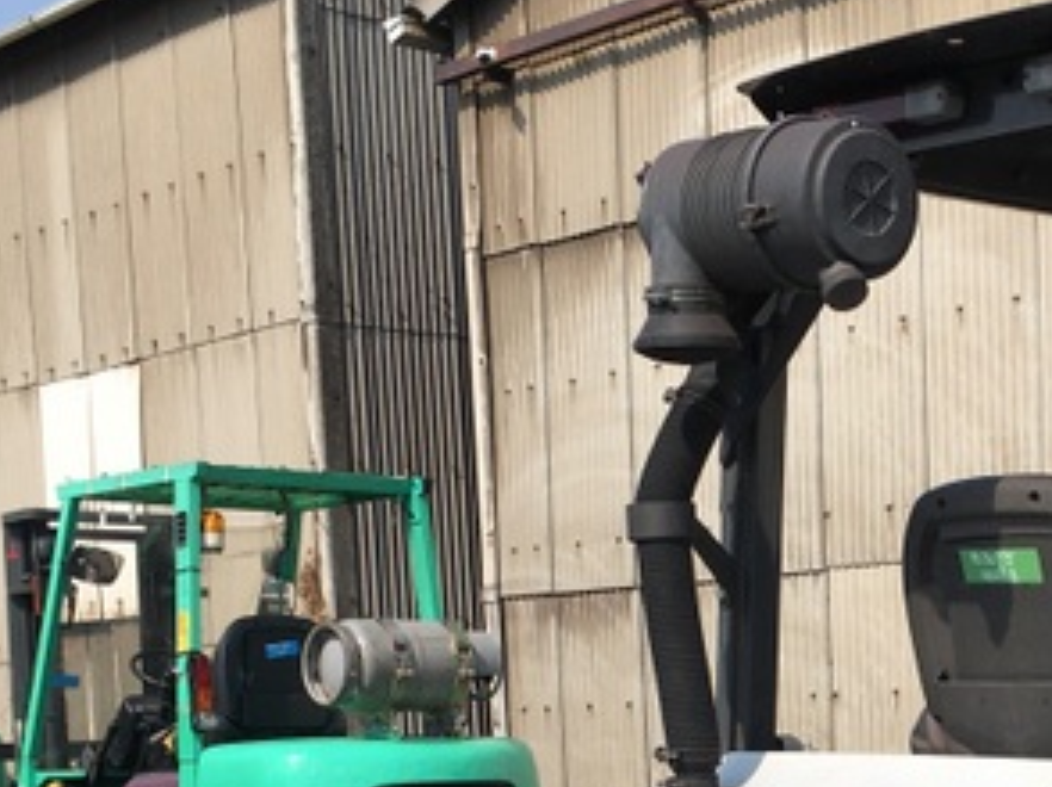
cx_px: 952
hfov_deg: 24.0
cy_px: 823
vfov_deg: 18.1
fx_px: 2399
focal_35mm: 79
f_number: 2.2
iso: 25
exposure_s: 1/1789
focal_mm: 4.15
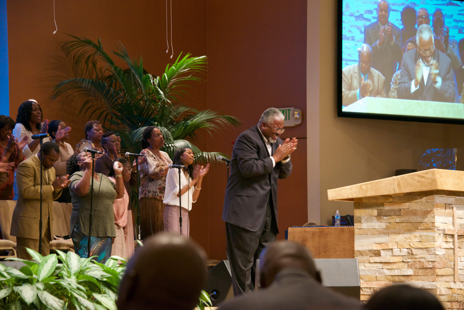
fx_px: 1869
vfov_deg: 9.5
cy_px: 155
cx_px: 232
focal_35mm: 145
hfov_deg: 14.1
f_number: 7.1
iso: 6400
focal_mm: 145
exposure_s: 1/50
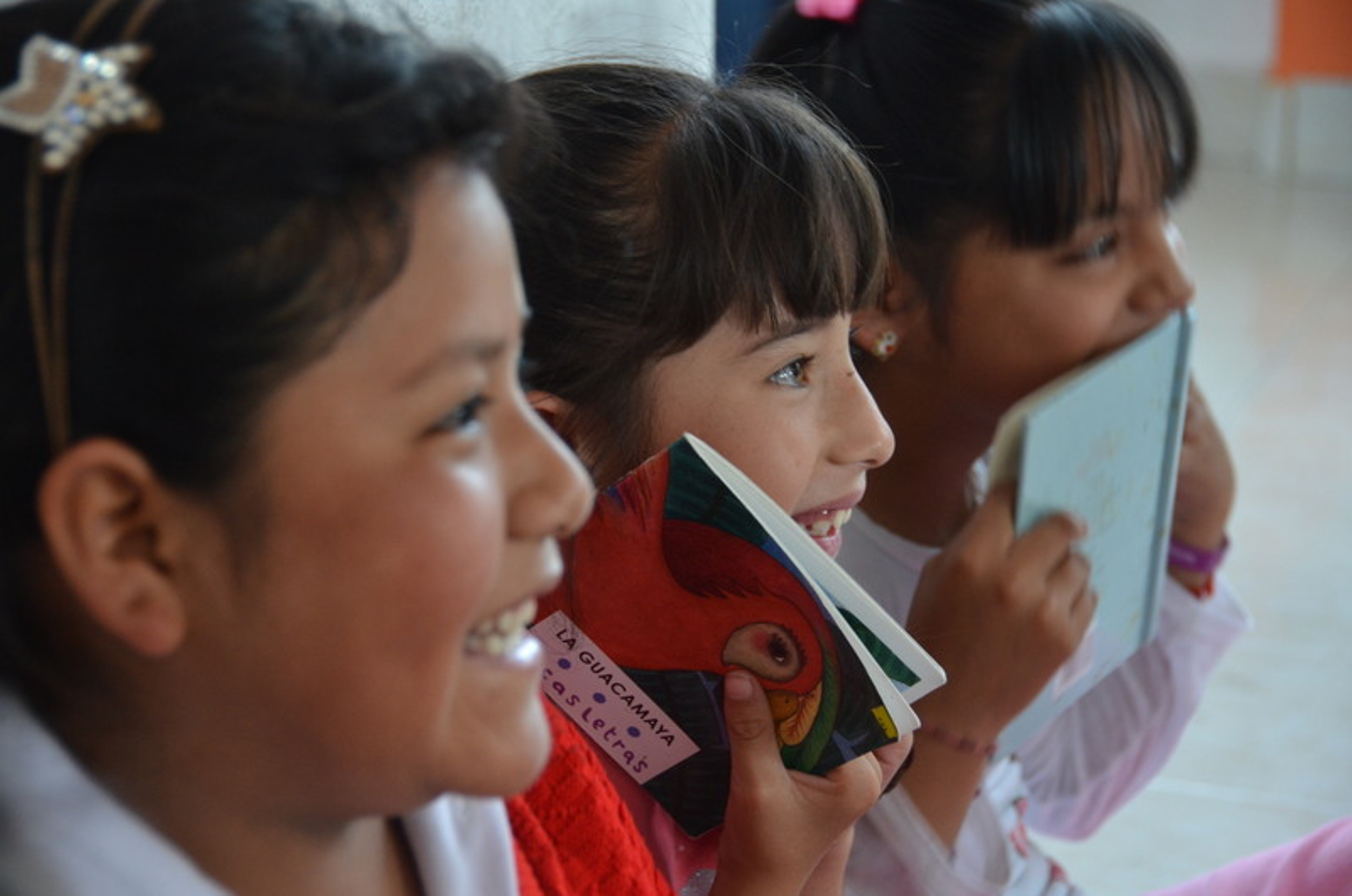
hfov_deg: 19.5
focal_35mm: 105
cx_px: 676
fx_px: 3935
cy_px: 448
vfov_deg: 13.0
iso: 1000
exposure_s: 1/30
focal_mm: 70
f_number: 5
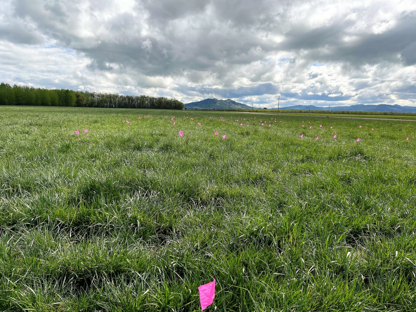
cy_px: 156
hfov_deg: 67.3
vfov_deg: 53.1
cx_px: 208
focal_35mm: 26
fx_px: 312
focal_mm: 5.1
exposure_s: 1/3663
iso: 32
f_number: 1.6
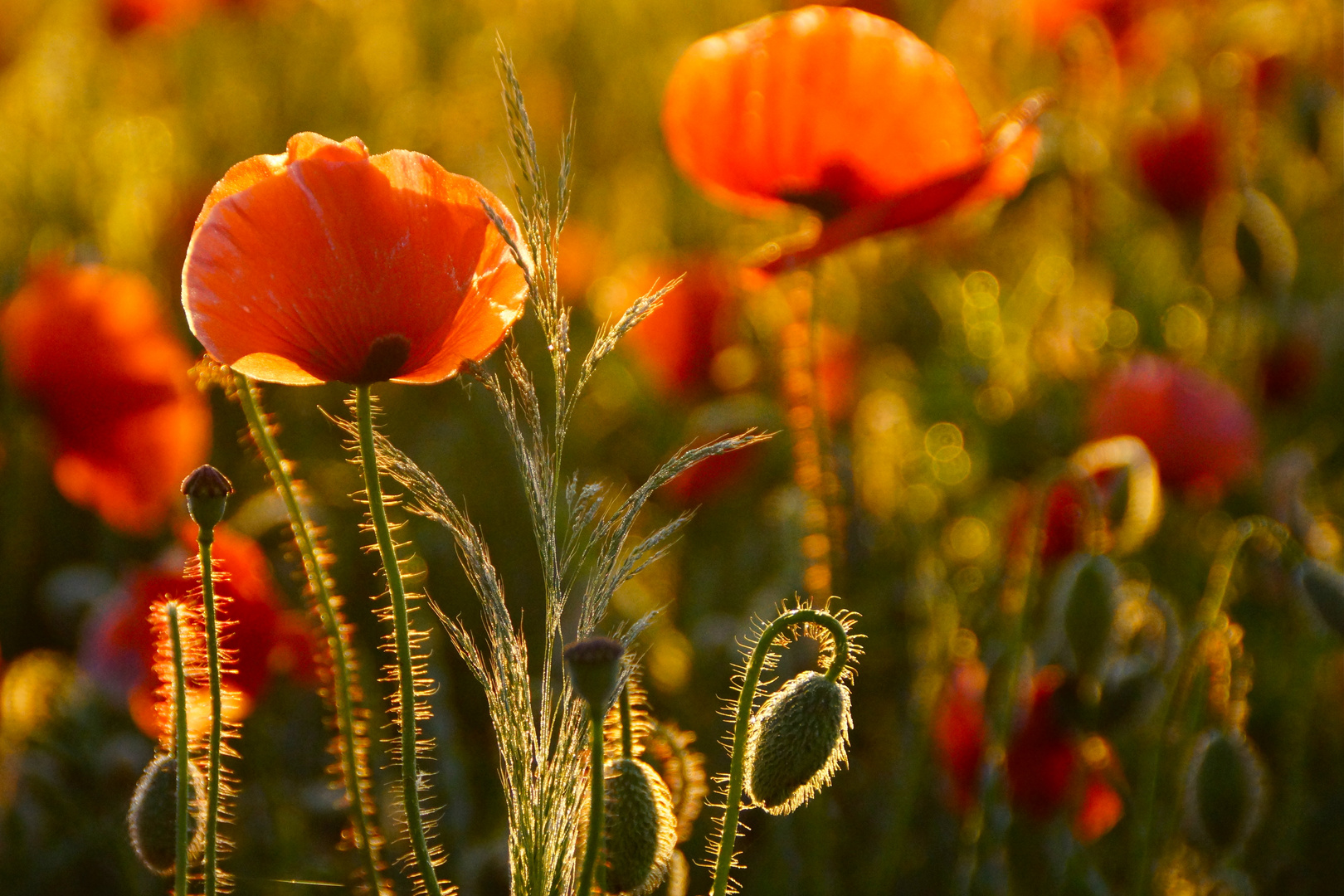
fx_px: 11199
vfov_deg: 4.6
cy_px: 448
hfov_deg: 6.9
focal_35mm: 300
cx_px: 672
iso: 1000
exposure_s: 1/320
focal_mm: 200
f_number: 6.3
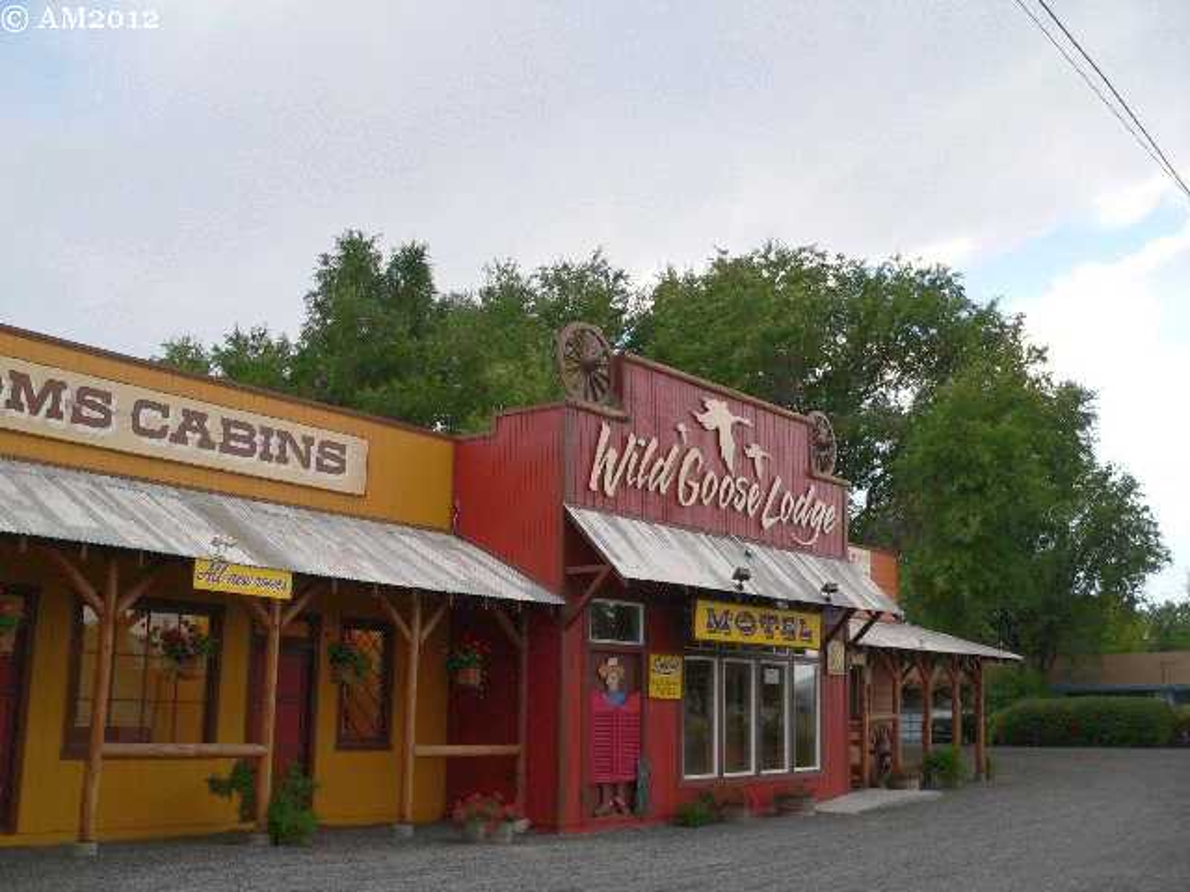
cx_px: 595
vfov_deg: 39.7
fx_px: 1238
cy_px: 446
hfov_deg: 51.4
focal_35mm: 36
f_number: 2.8
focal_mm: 6
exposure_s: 1/500
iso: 100
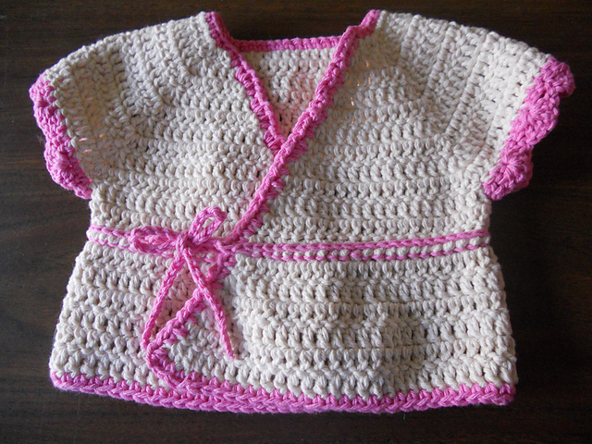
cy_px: 222
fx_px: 462
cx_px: 296
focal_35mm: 27
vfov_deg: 51.4
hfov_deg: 65.3
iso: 400
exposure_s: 1/40
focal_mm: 4.9
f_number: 3.2
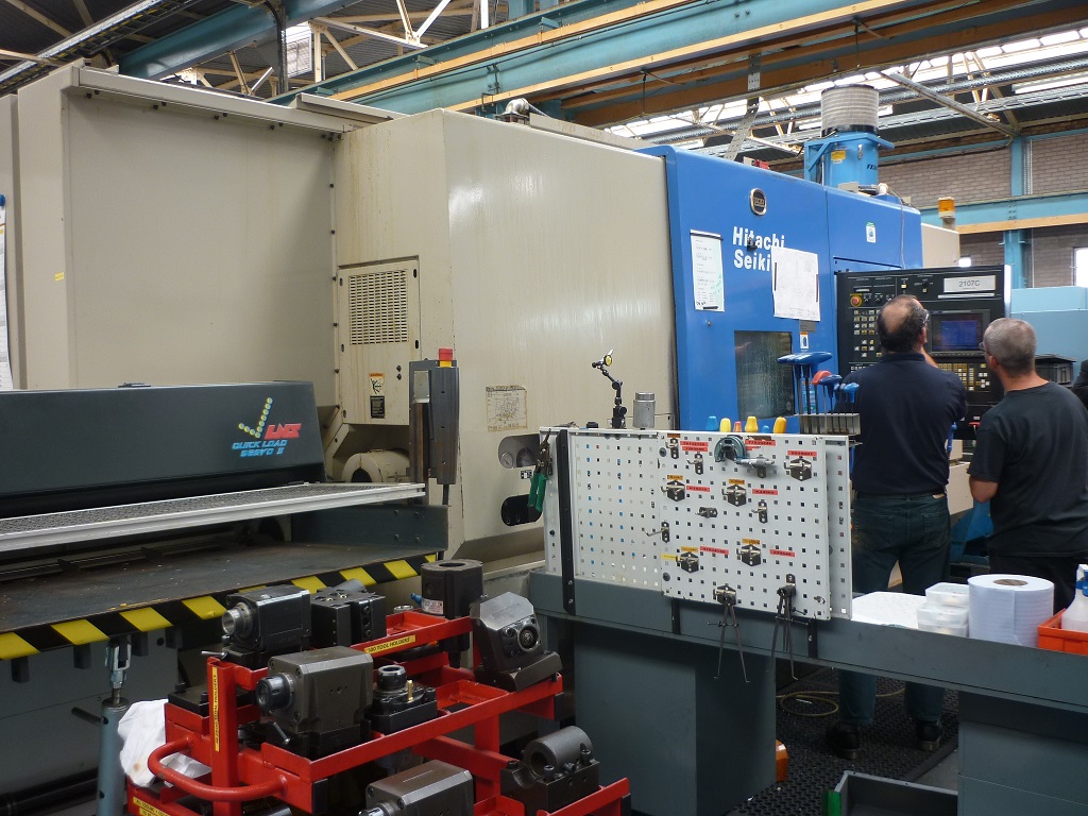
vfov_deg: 42.9
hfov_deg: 55.4
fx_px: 1037
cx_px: 544
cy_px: 408
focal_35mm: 33
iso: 80
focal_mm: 5.5
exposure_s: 1/30
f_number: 2.8
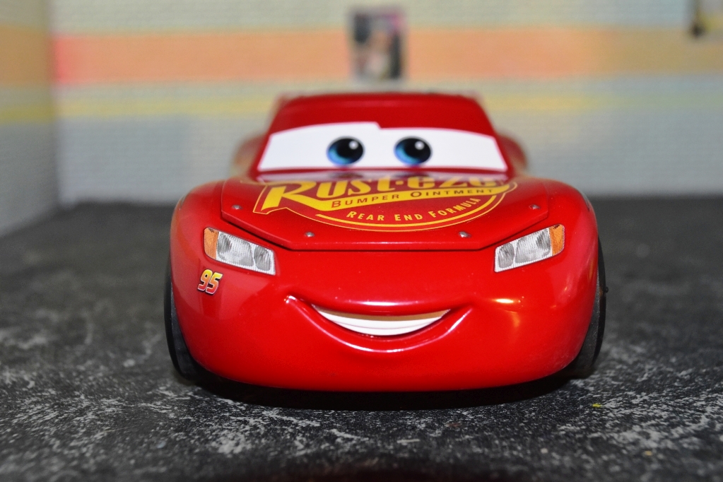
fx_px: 964
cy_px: 241
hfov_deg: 41.1
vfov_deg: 28.1
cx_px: 362
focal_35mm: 48
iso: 2000
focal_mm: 32
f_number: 5.6
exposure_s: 1/40
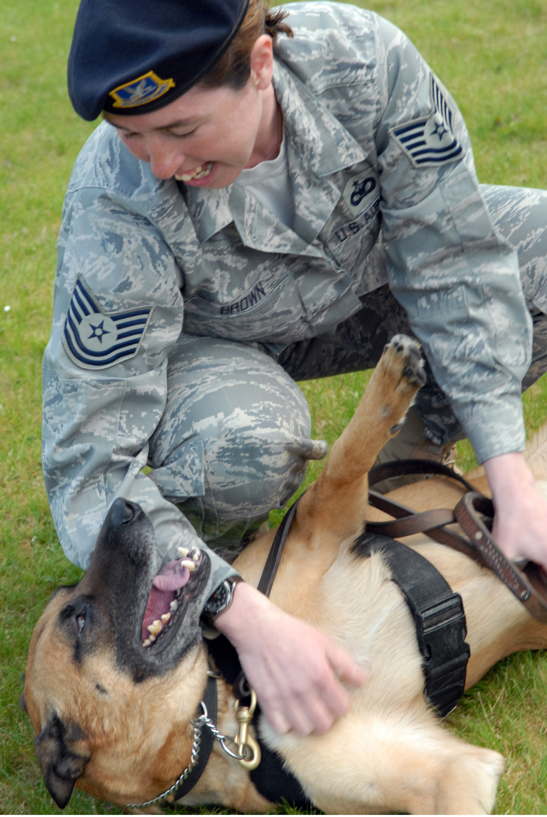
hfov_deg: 16.6
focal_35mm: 82
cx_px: 274
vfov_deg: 24.6
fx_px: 1875
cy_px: 408
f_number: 5
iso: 500
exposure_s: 1/125
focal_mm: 55
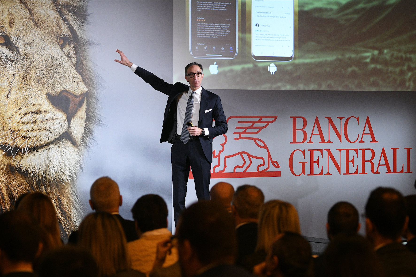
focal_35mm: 105
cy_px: 138
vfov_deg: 13.0
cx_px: 208
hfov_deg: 19.5
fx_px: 1213
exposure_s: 1/200
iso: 1600
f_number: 2.8
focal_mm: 70
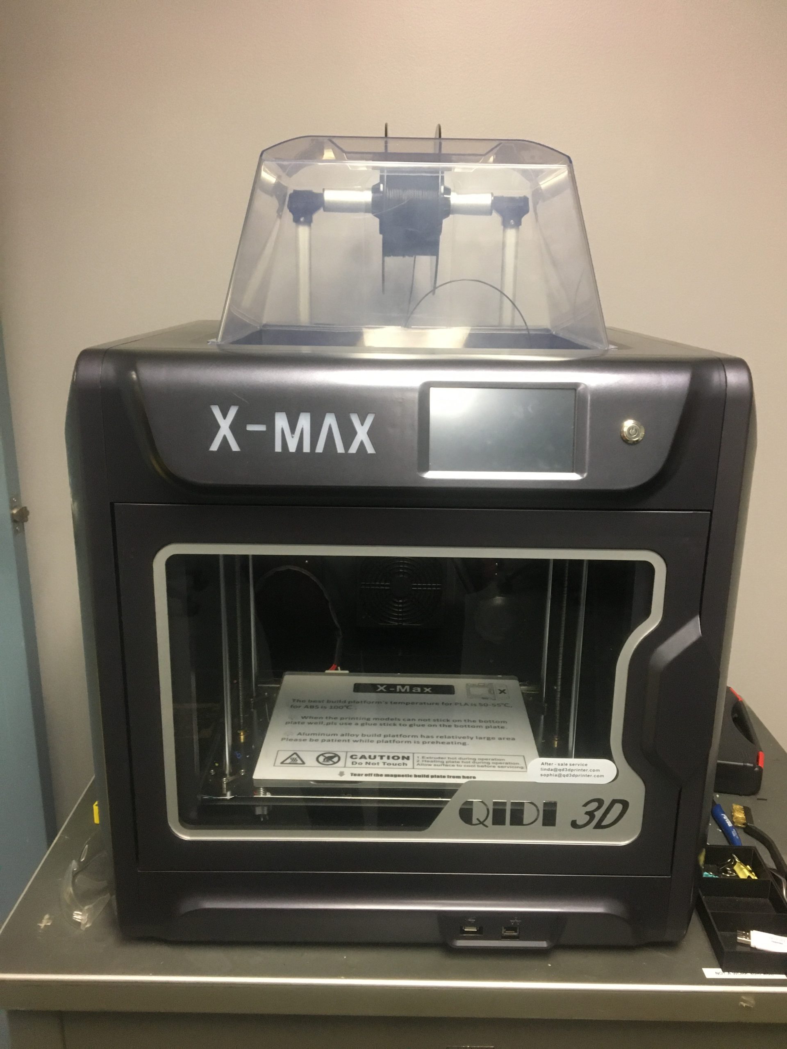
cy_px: 524
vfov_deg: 61.7
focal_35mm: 29
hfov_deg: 48.2
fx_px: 879
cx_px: 394
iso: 200
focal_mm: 4.15
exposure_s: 1/30
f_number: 2.2
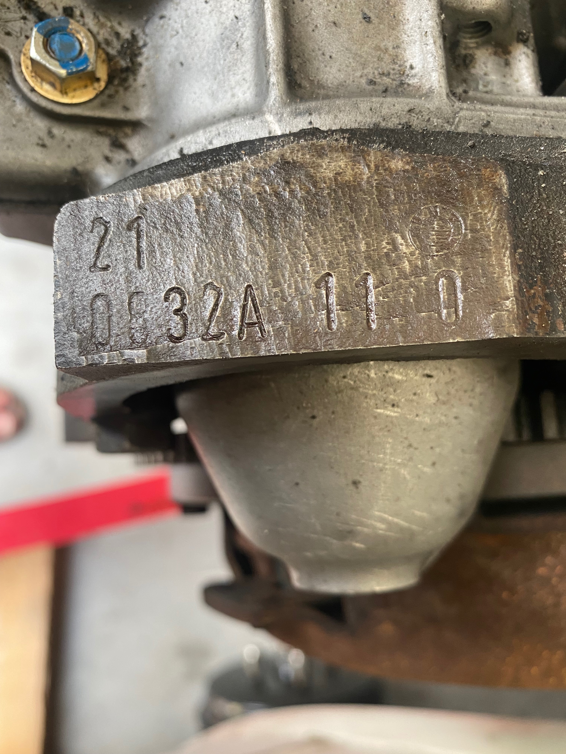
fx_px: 567
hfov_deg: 53.1
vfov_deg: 67.3
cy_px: 377
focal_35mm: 26
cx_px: 283
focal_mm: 4.25
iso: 125
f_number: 1.8
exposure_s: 1/83
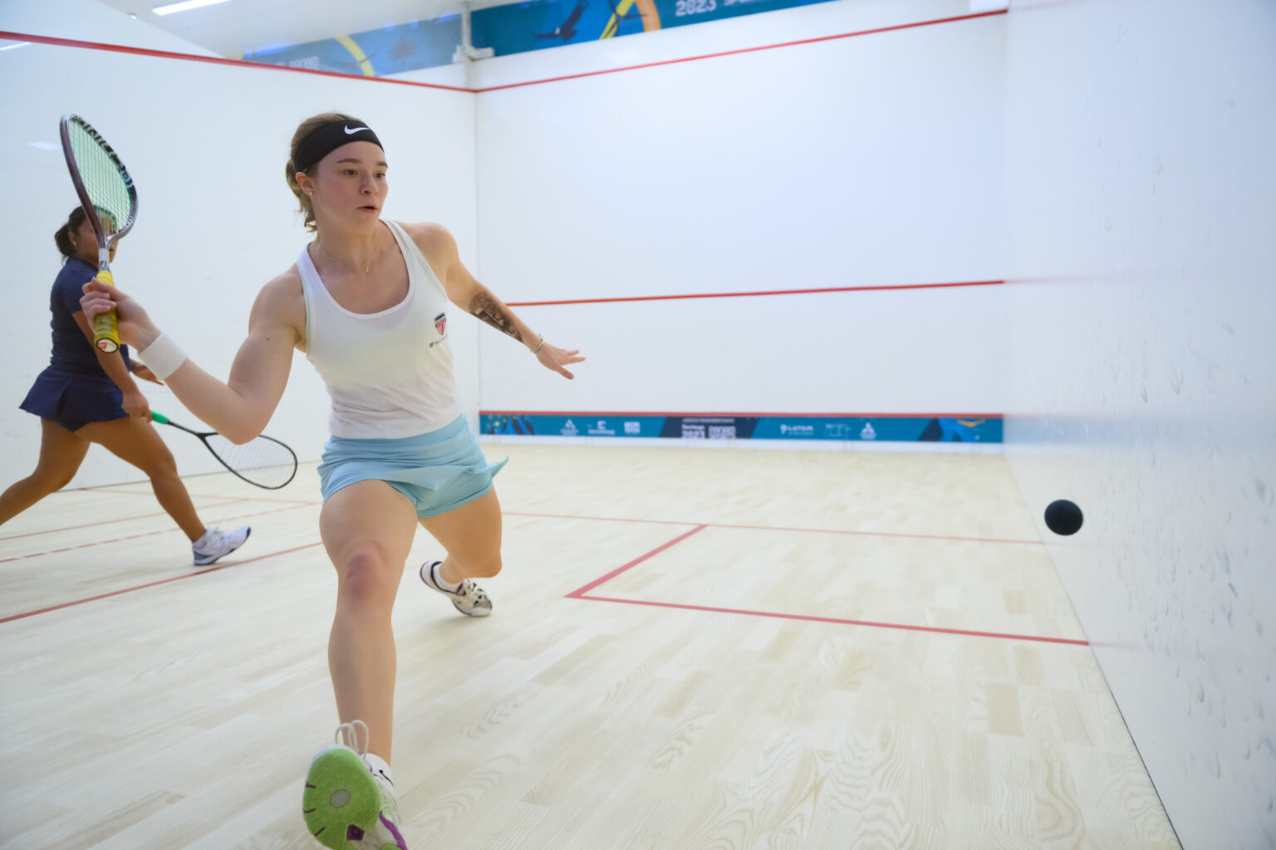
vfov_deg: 53.1
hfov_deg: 73.7
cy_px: 425
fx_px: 851
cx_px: 638
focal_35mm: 24
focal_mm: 24
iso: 3200
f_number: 2.8
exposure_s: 1/2000
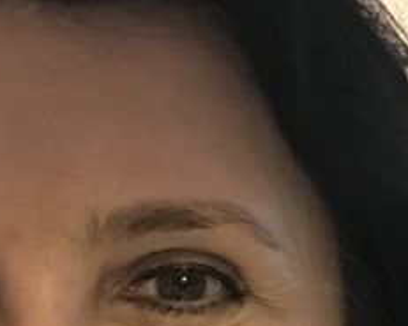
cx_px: 57
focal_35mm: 138
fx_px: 1667
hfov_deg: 13.8
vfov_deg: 10.7
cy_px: 532
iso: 125
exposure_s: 1/30
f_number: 2.2
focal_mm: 2.87
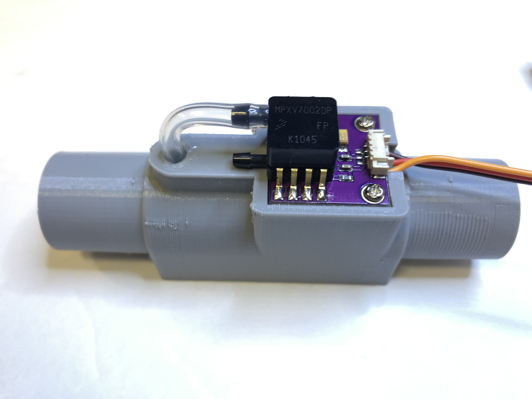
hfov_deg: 63.4
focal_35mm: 28
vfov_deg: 49.7
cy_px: 200
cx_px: 266
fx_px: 430
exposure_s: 1/24
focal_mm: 3.99
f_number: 1.8
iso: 40
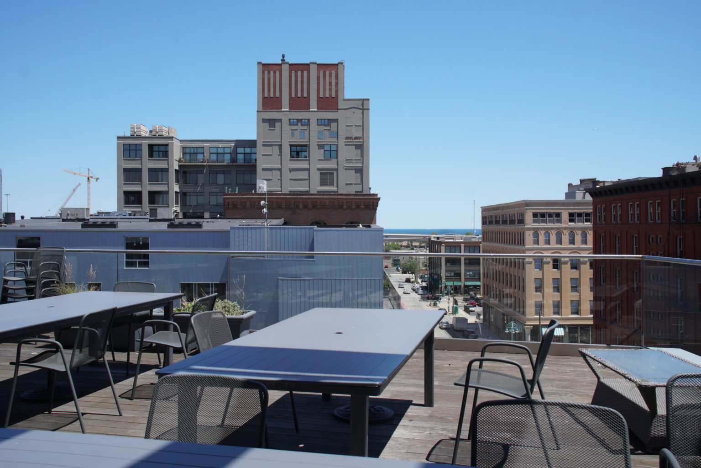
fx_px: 701
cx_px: 350
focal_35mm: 36
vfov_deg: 36.9
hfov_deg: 53.1
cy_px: 234
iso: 250
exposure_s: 1/750
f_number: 6.7
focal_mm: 24
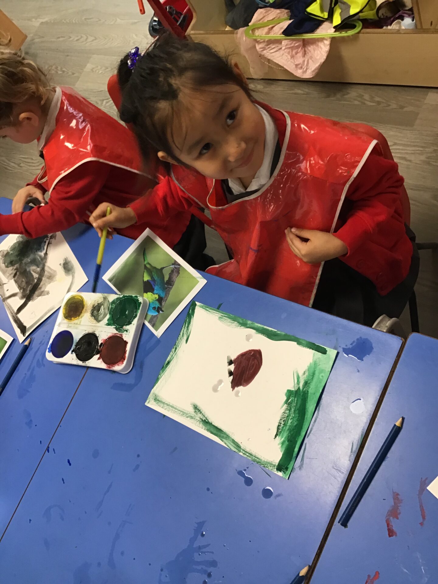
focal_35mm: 31
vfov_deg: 58.4
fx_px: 523
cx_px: 219
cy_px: 292
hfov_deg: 45.4
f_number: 2.4
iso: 80
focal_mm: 3.3
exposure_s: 1/33
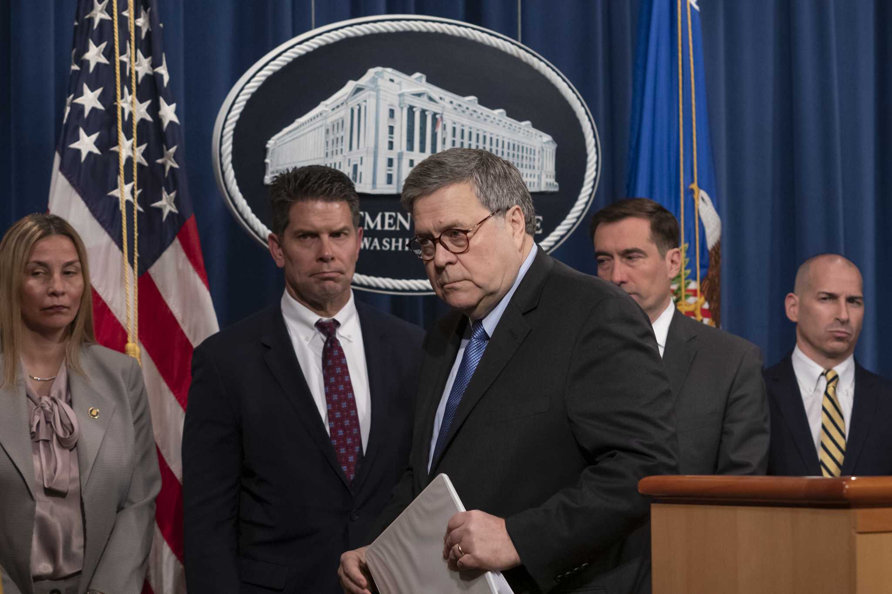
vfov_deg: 12.7
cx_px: 446
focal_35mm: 108
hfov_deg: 18.9
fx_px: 2676
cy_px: 297
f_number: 3.5
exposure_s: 1/640
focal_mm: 72
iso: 3200
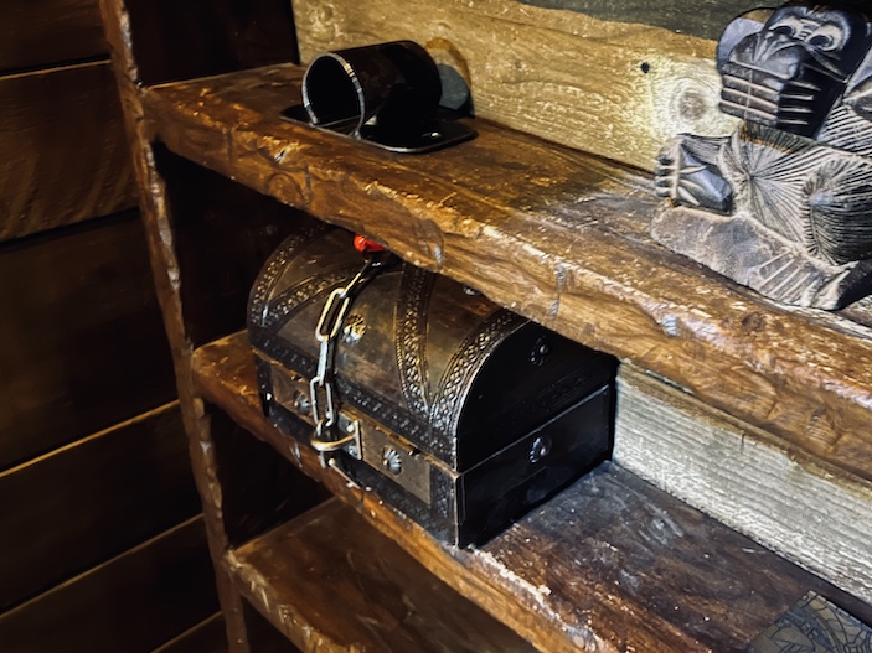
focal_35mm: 37
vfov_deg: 38.6
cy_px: 281
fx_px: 932
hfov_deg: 49.1
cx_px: 594
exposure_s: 1/9
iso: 1000
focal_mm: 5.7
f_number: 1.5
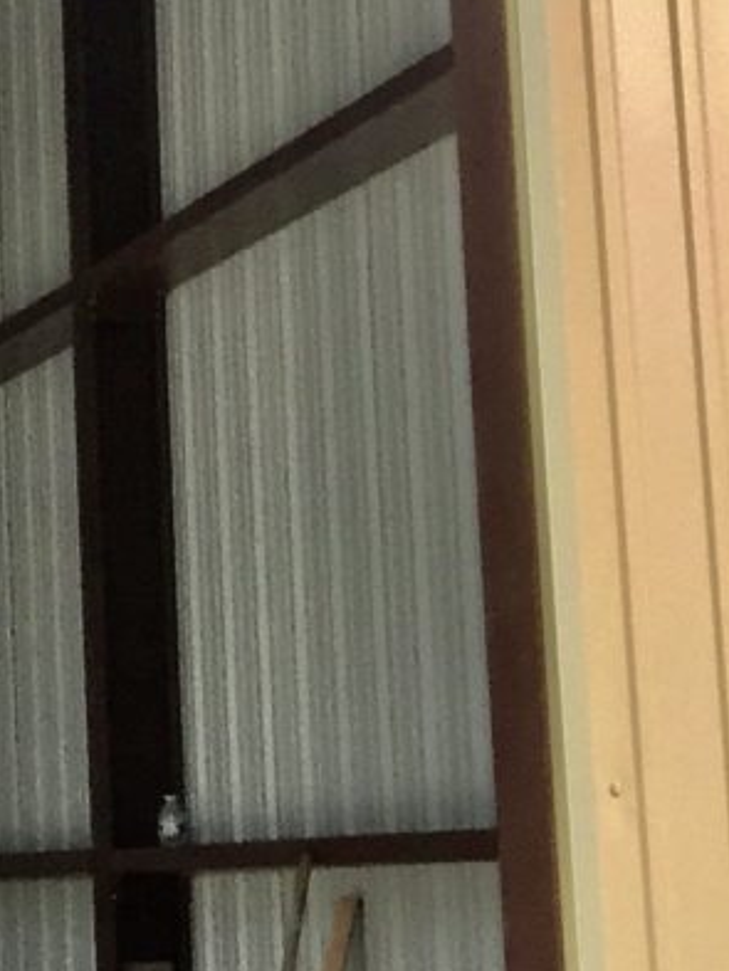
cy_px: 269
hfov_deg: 8.7
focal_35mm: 151
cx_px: -1149
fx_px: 4238
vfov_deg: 13.0
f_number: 2.2
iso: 32
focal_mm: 4.15
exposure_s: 1/1980
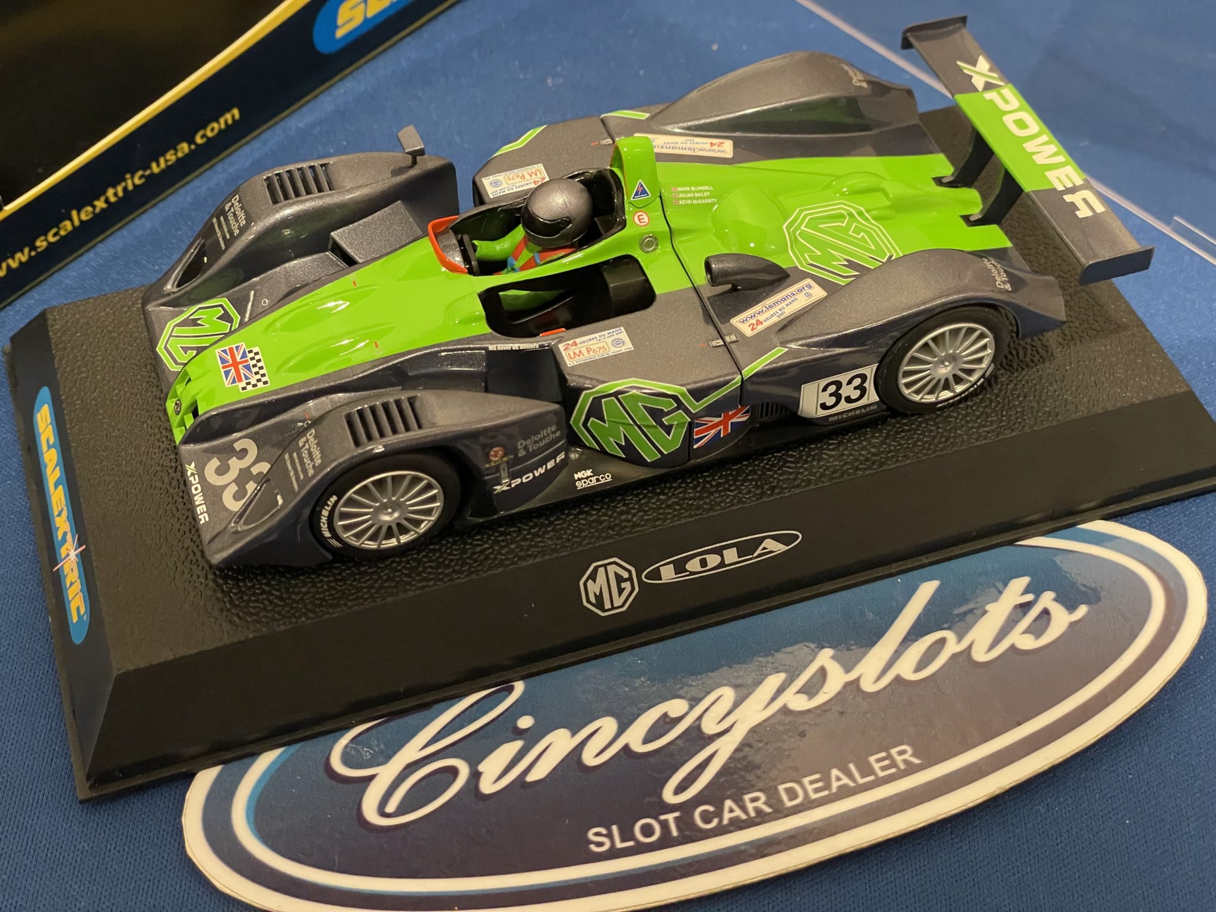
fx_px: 1827
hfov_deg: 36.8
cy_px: 456
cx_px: 608
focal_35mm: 52
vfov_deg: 28.0
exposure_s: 1/40
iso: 640
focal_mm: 6
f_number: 2
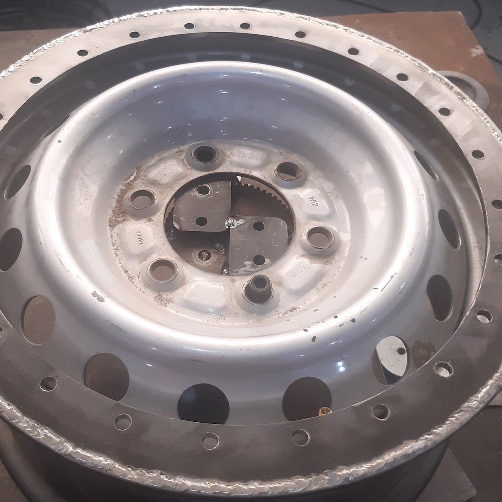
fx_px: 509
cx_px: 225
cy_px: 252
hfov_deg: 52.4
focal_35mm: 31
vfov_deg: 52.5
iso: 100
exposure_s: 1/50
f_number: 1.7
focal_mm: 3.92
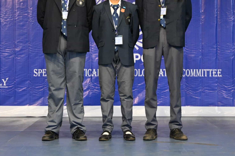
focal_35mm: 100
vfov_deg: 13.7
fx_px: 652
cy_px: 38
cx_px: 109
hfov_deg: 20.4
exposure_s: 1/125
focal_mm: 39
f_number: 4.5
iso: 2000
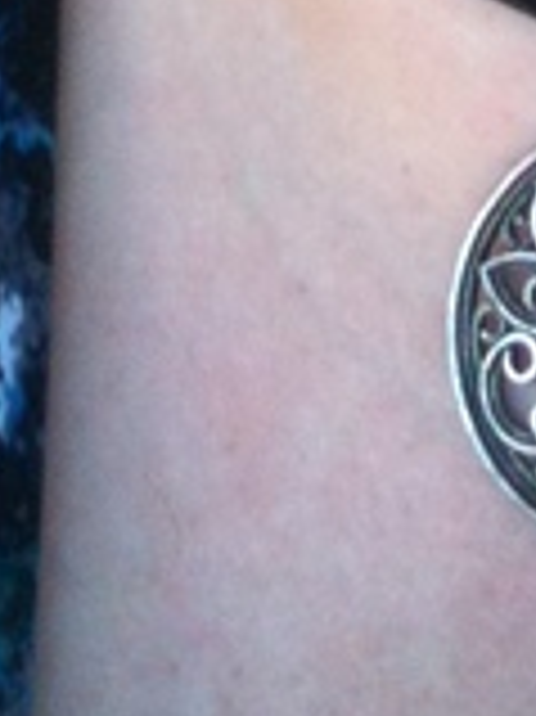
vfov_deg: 8.8
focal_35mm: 206
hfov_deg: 7.2
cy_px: -957
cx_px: 410
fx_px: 4259
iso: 100
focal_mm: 3.85
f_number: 2.8
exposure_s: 1/120
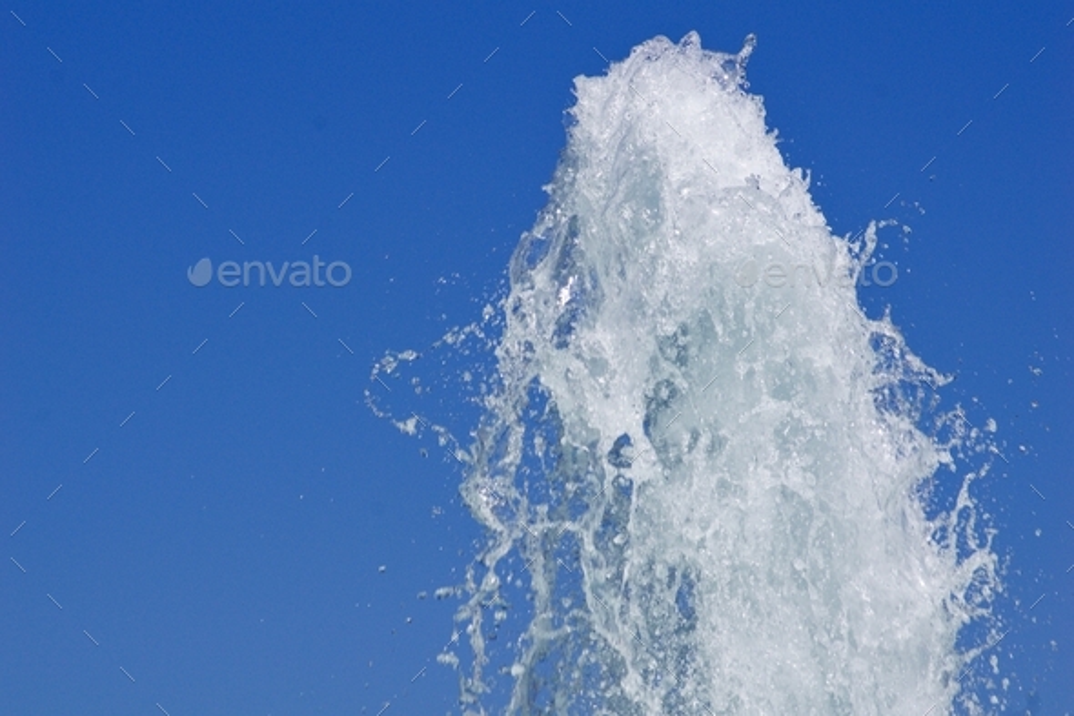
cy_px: 358
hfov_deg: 8.6
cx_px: 537
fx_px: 7158
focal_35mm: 240
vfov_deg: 5.7
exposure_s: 1/500
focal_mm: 160
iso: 100
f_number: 11
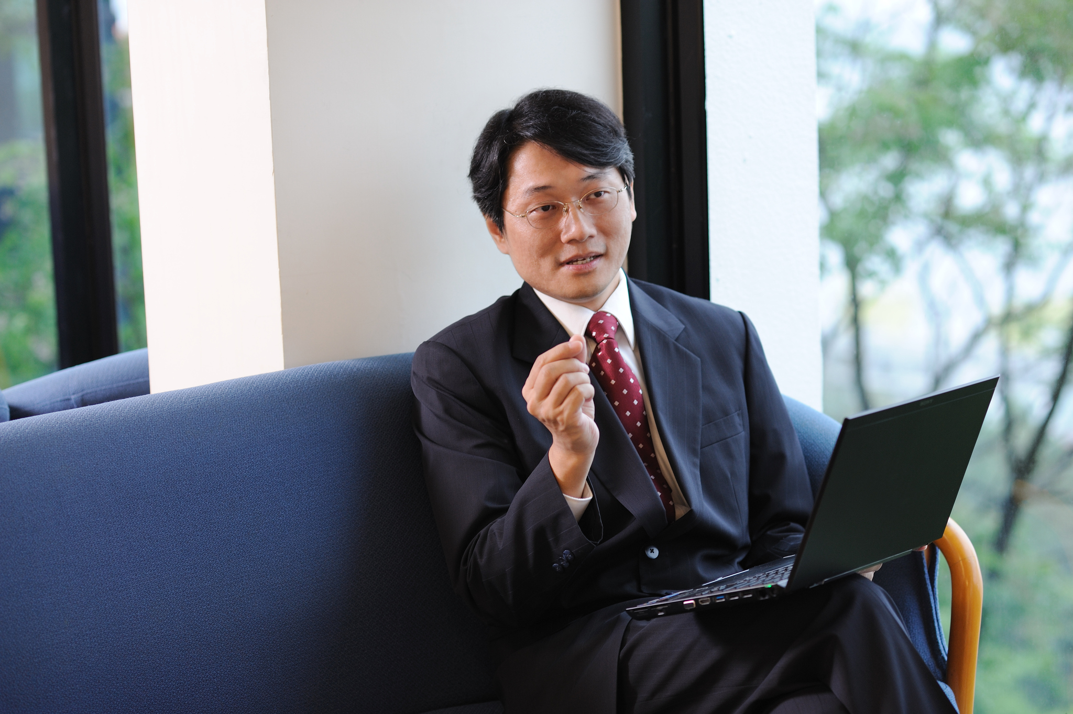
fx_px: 2532
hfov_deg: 23.9
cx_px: 536
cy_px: 357
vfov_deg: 16.1
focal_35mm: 85
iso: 400
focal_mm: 85
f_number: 3.2
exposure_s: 1/60
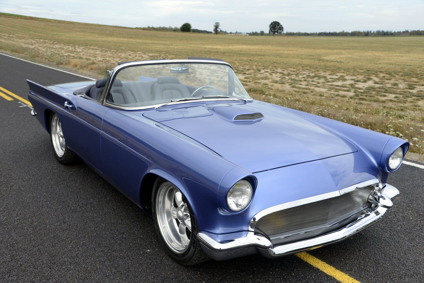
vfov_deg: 35.1
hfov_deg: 50.7
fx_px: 448
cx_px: 212
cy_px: 142
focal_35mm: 38
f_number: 7.1
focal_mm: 38
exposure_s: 1/800
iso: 400
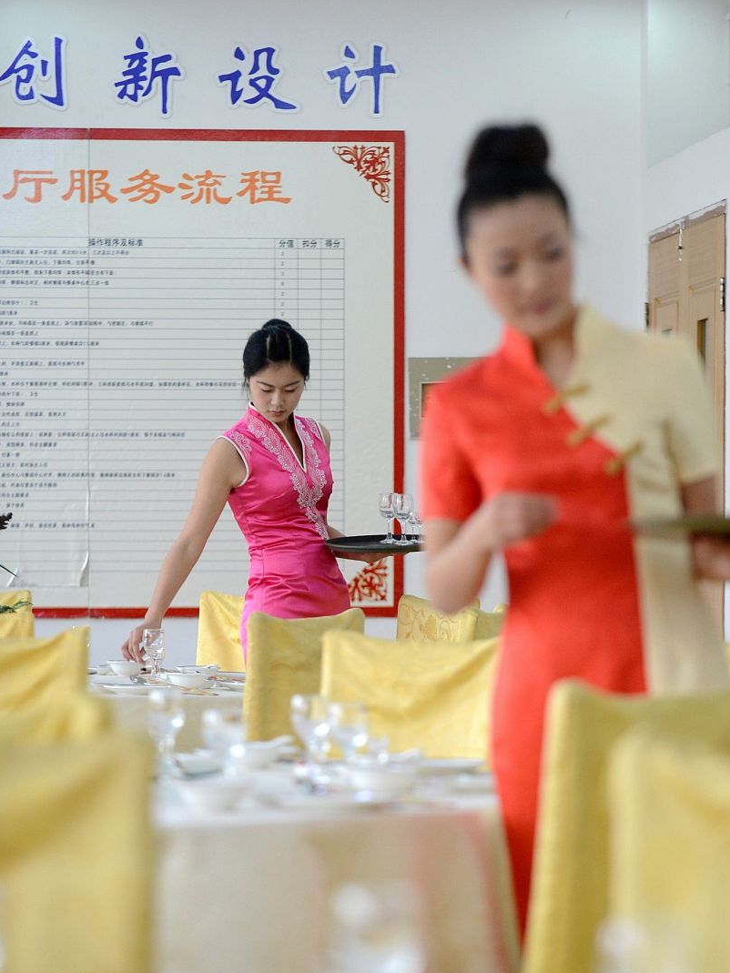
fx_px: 3345
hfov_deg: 12.5
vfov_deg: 16.5
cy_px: 538
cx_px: 365
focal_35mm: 119
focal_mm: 110
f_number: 2.8
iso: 1600
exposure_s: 1/200
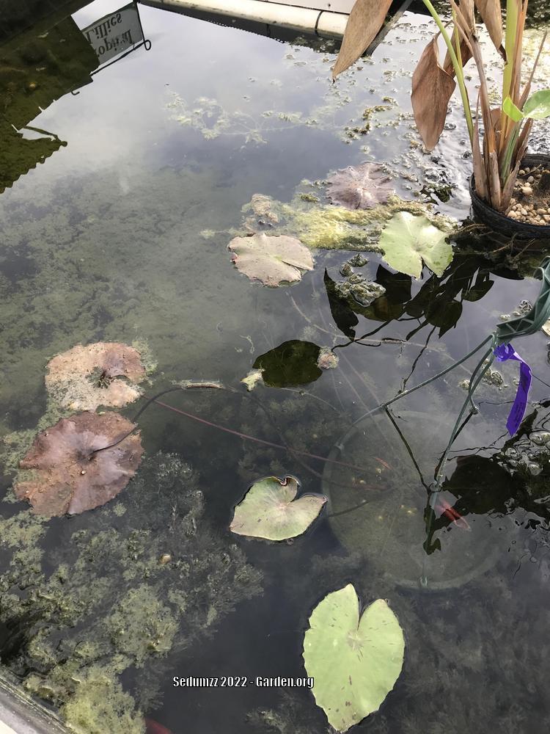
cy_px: 367
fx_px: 593
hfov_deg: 49.7
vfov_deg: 63.4
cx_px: 275
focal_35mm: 28
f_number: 1.8
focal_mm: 3.99
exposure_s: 1/288
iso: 20
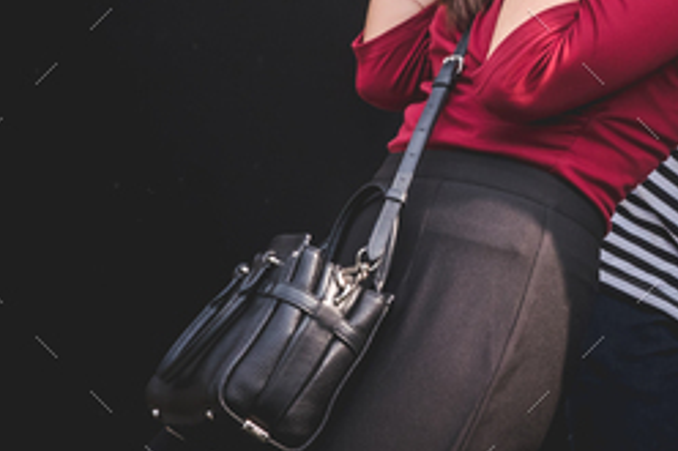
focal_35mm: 271
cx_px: 716
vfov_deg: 5.0
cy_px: -72
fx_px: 5100
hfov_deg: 7.6
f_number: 6.3
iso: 400
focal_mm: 55
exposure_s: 1/500
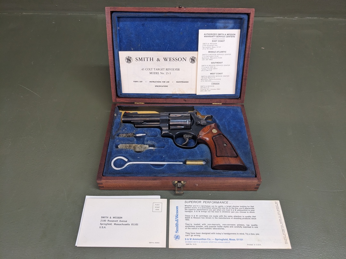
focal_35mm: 27
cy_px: 130
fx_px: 270
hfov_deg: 65.3
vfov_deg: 51.4
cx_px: 173
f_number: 1.73
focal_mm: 4.38
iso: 64
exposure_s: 1/40
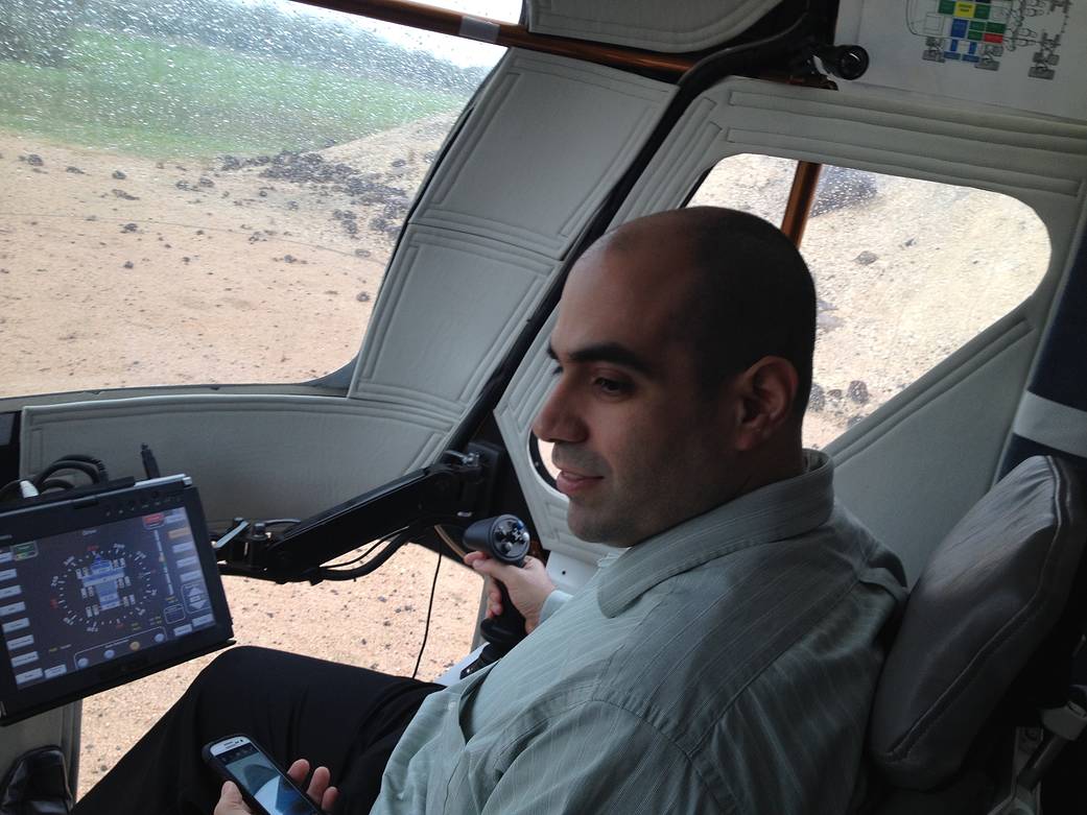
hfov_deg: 52.6
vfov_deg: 40.7
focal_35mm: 35
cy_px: 408
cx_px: 544
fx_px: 1099
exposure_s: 1/60
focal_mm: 4.28
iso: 50
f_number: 2.4
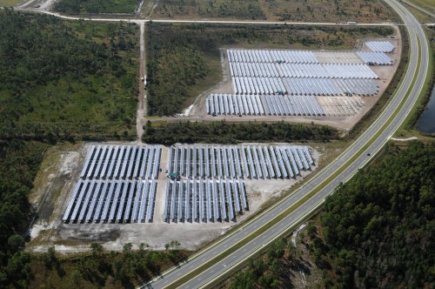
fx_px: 434
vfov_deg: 36.8
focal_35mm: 36
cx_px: 218
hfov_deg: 53.2
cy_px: 144
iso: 400
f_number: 8
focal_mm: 24
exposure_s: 1/800
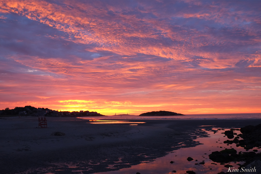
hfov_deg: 53.1
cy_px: 87
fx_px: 261
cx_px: 130
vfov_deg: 36.9
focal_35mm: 36
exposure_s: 1/50
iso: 1250
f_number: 13
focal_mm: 24.3
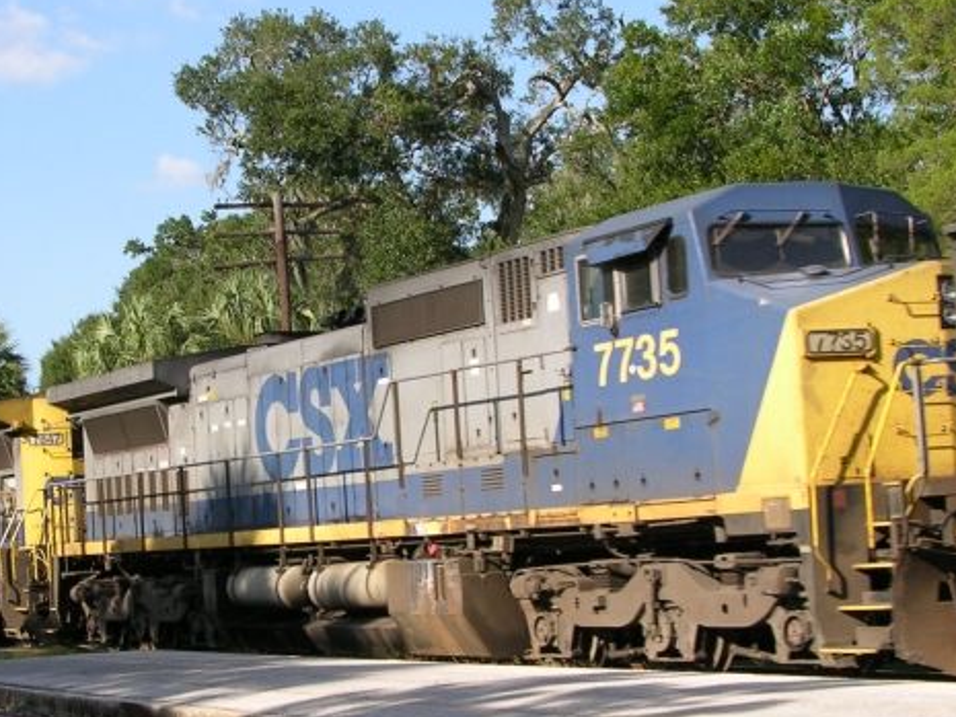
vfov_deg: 19.1
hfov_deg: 25.1
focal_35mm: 77
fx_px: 2127
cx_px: 284
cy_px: 433
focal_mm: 8.9
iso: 50
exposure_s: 1/166
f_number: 5.6
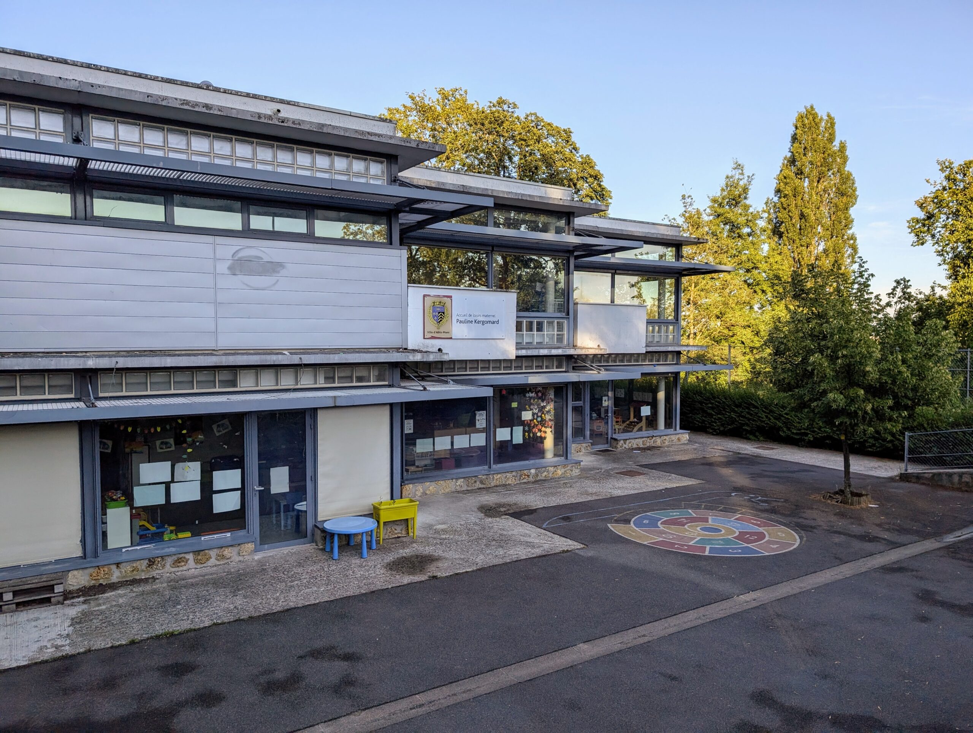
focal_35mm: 24
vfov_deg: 56.9
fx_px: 676
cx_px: 486
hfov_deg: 71.5
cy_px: 366
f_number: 1.68
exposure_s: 1/613
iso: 21
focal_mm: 6.9
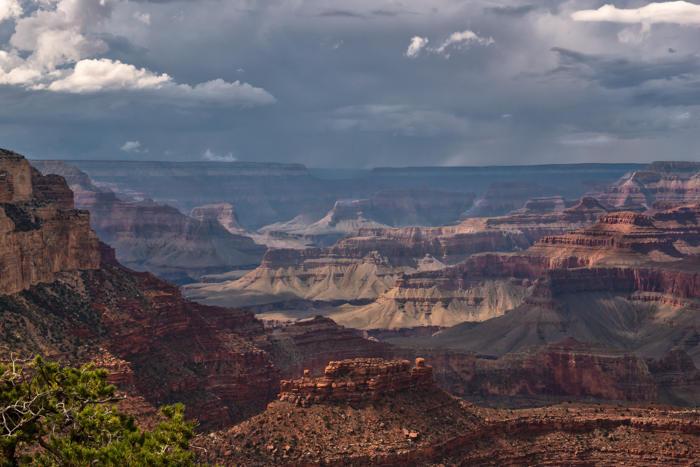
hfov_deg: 35.6
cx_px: 350
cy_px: 234
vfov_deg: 24.2
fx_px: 1089
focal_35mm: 56
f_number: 20
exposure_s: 1/100
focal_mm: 56
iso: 400
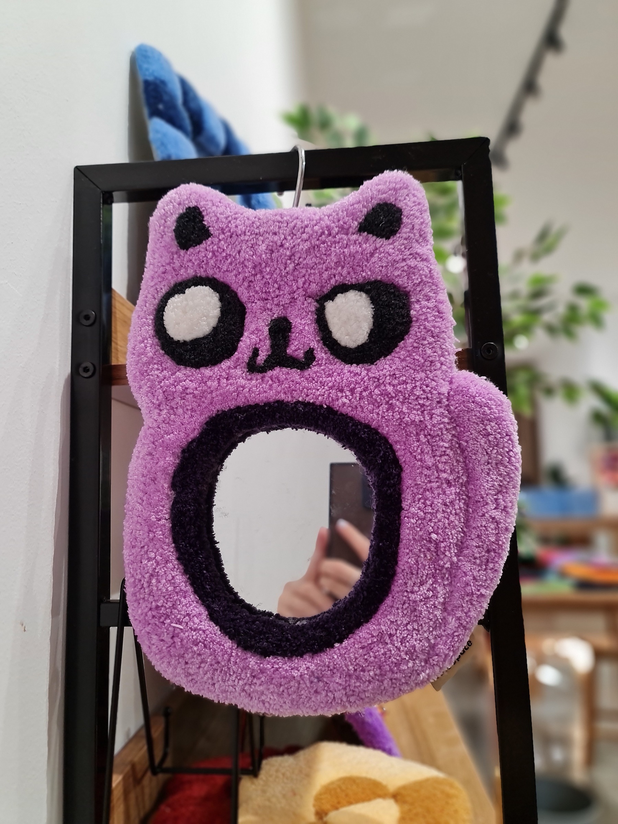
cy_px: 412
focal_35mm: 25
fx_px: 595
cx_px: 309
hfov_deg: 54.9
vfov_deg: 69.4
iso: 200
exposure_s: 1/50
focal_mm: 7
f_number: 1.8
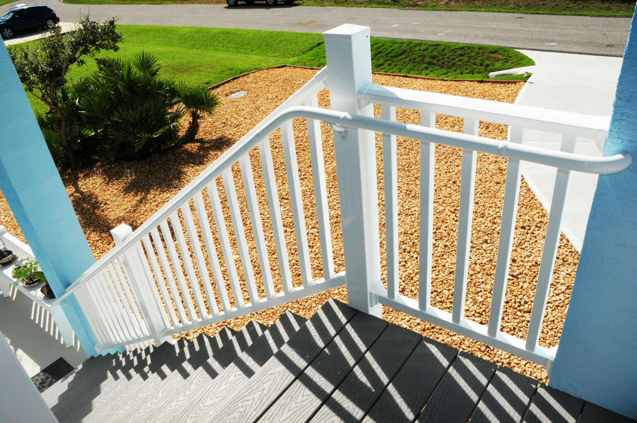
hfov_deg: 62.0
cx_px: 318
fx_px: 530
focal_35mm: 30
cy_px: 212
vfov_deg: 43.5
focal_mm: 20
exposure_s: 1/250
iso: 200
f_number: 11
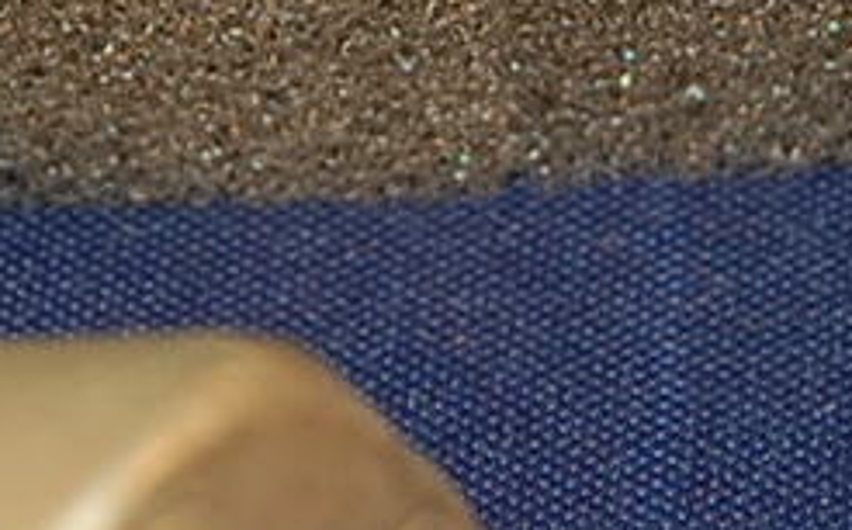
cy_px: -118
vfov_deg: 2.9
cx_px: 634
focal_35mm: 445
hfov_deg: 4.7
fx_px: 10312
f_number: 5.6
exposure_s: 1/60
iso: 400
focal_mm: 55
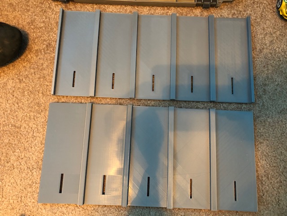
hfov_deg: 63.4
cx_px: 144
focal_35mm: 28
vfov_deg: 49.7
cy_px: 108
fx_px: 232
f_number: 1.8
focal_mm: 3.99
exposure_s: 1/5
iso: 100
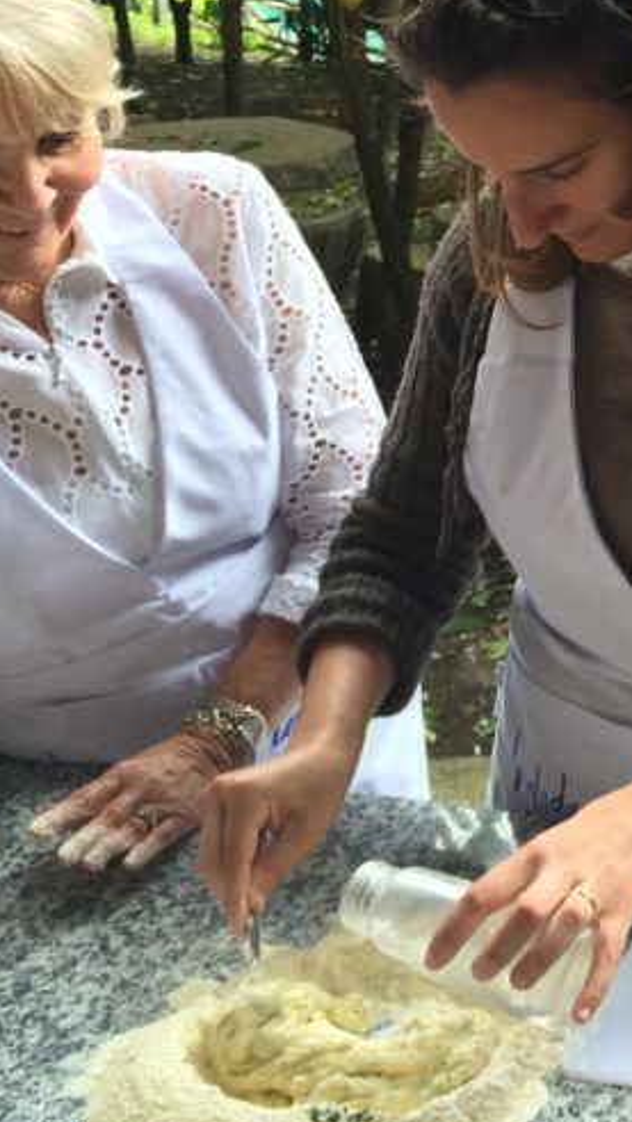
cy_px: 280
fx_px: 2024
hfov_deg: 16.4
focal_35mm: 68
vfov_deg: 30.5
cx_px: 910
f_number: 2.2
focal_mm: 4.12
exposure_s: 1/120
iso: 64
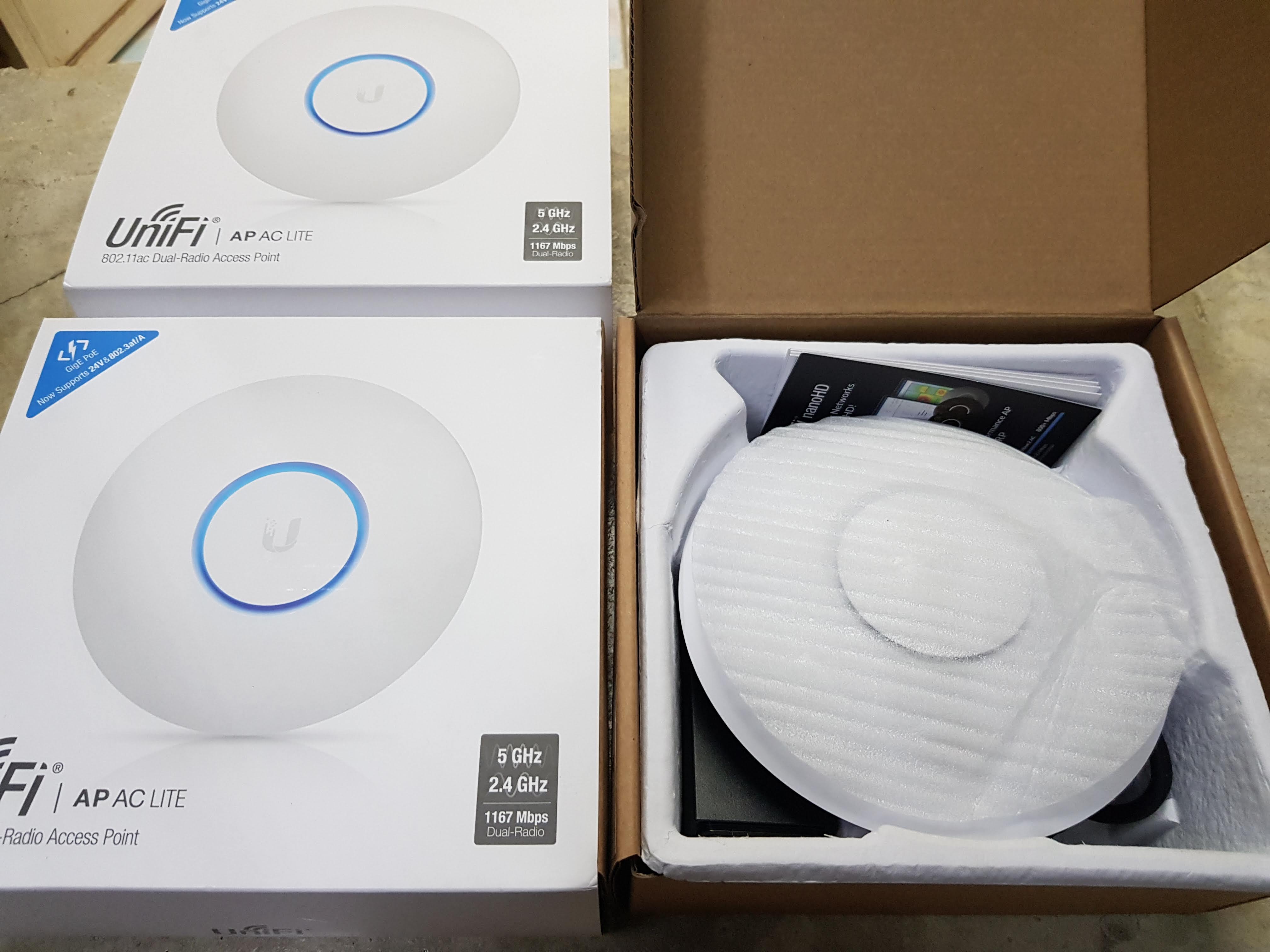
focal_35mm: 26
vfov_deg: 53.1
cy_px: 476
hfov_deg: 67.3
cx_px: 635
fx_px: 954
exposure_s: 1/30
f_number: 1.7
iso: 200
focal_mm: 4.2
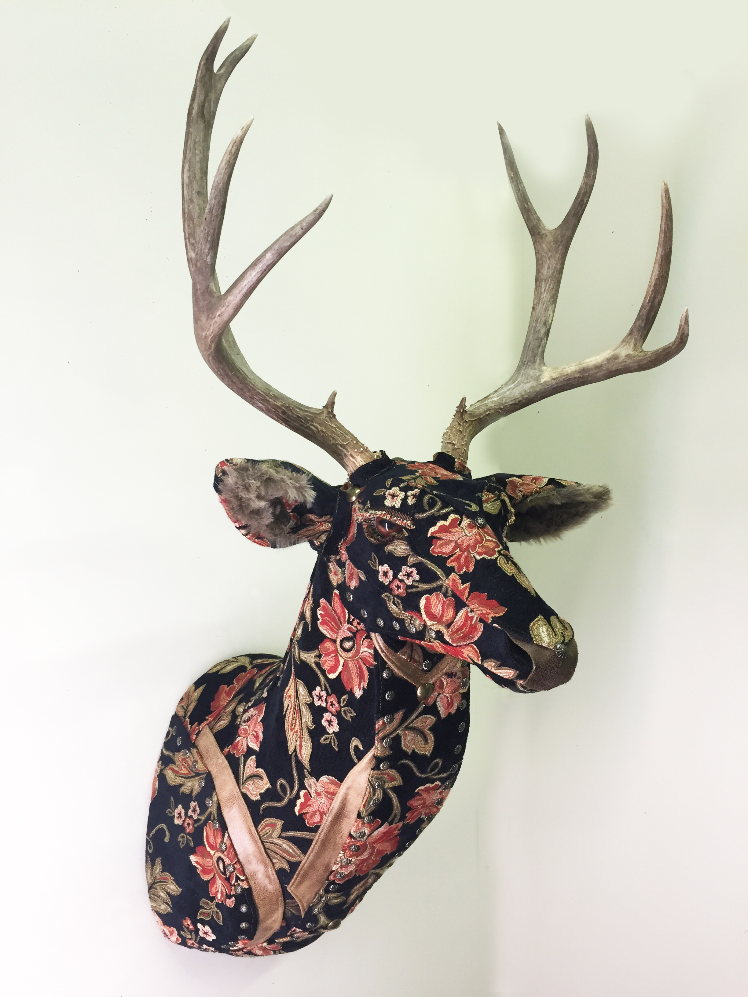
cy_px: 498
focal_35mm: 29
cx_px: 374
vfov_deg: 61.7
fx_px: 836
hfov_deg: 48.2
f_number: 2.2
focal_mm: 4.15
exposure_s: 1/30
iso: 64
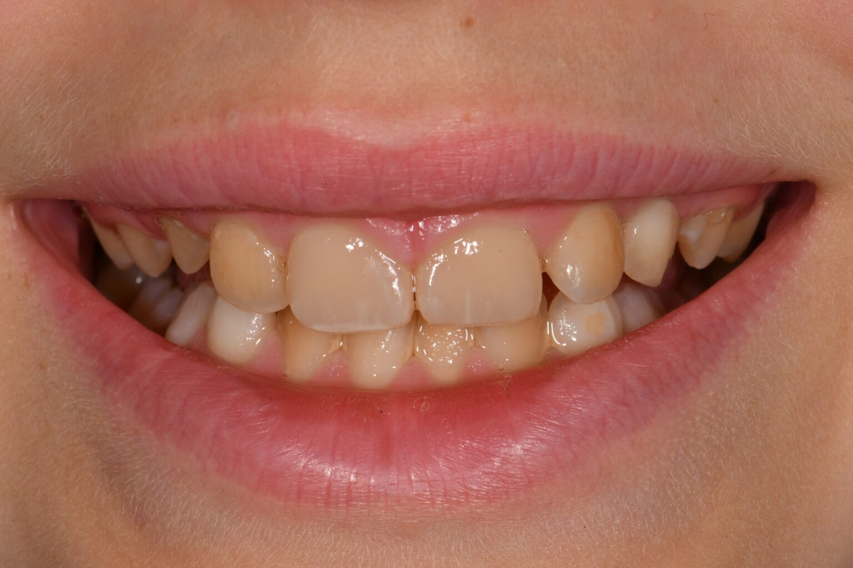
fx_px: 2984
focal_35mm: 126
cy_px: 284
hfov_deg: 16.3
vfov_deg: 10.9
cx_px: 426
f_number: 32
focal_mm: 105
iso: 200
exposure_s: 1/160
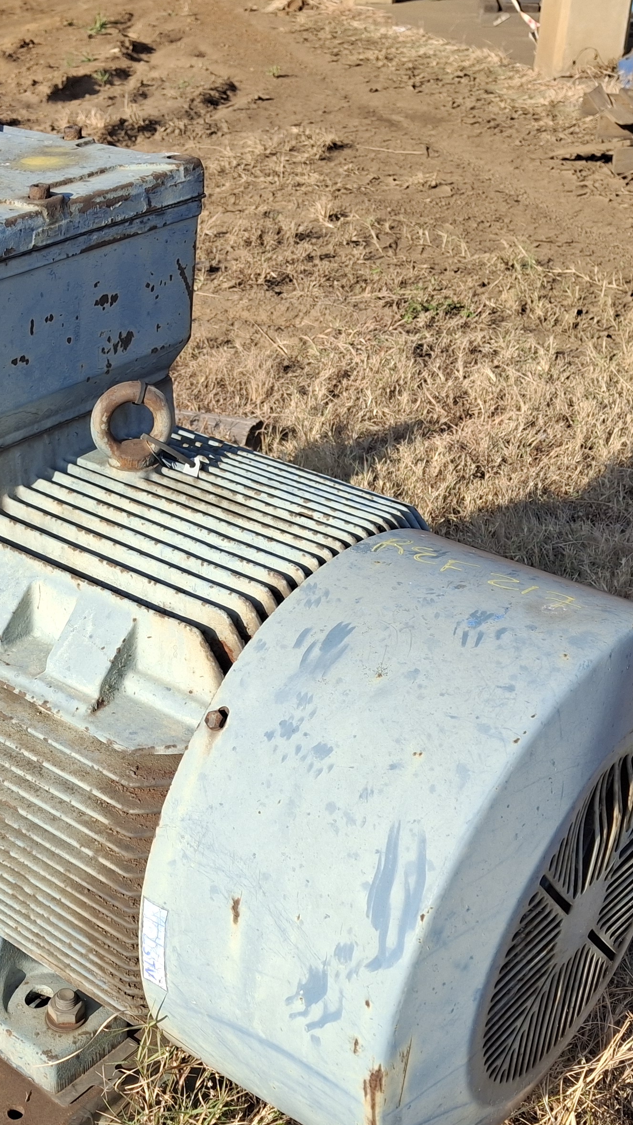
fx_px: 1402
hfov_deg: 24.6
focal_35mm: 47
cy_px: 710
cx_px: 50
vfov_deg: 43.3
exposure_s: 1/765
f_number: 1.8
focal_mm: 4.69
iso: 25
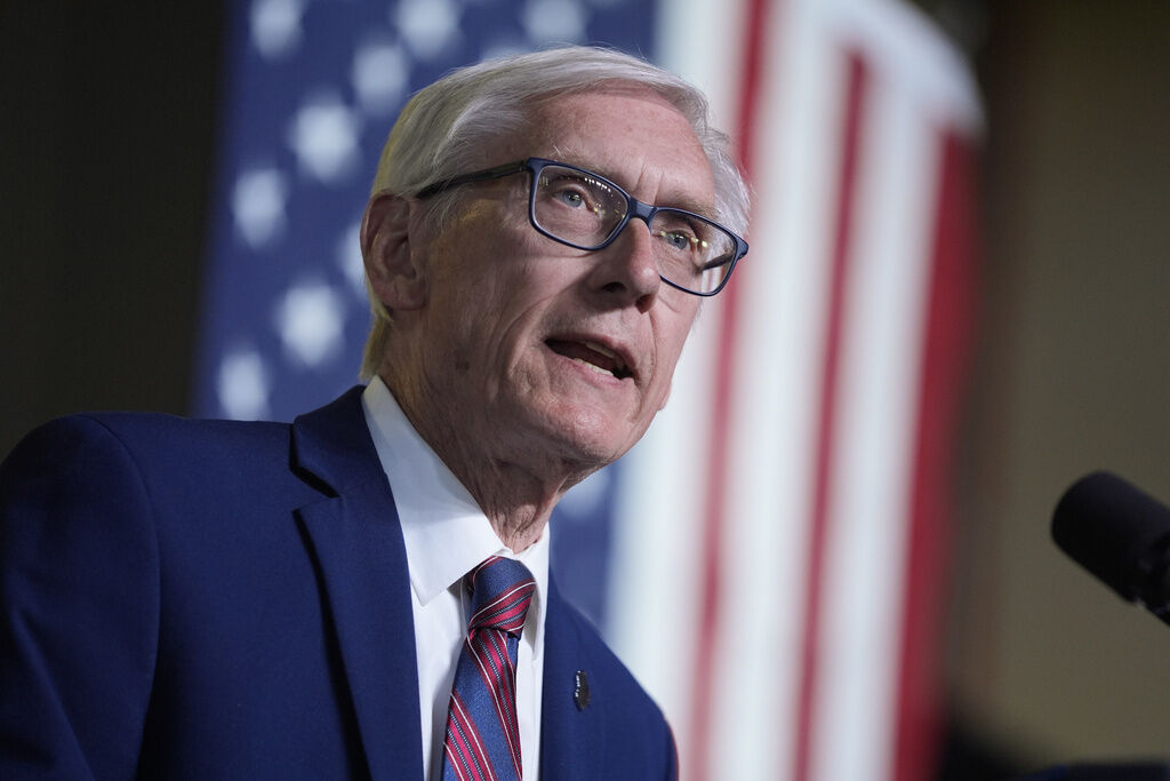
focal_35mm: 200
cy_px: 390
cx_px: 585
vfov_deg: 6.9
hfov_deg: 10.3
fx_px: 6500
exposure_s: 1/320
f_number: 2.8
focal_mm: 200
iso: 2000
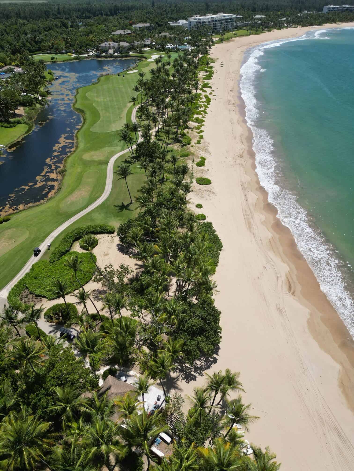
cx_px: 177
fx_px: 327
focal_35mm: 24
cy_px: 236
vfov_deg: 71.6
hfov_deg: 56.8
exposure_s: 1/4000
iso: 110
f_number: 1.7
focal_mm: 6.72
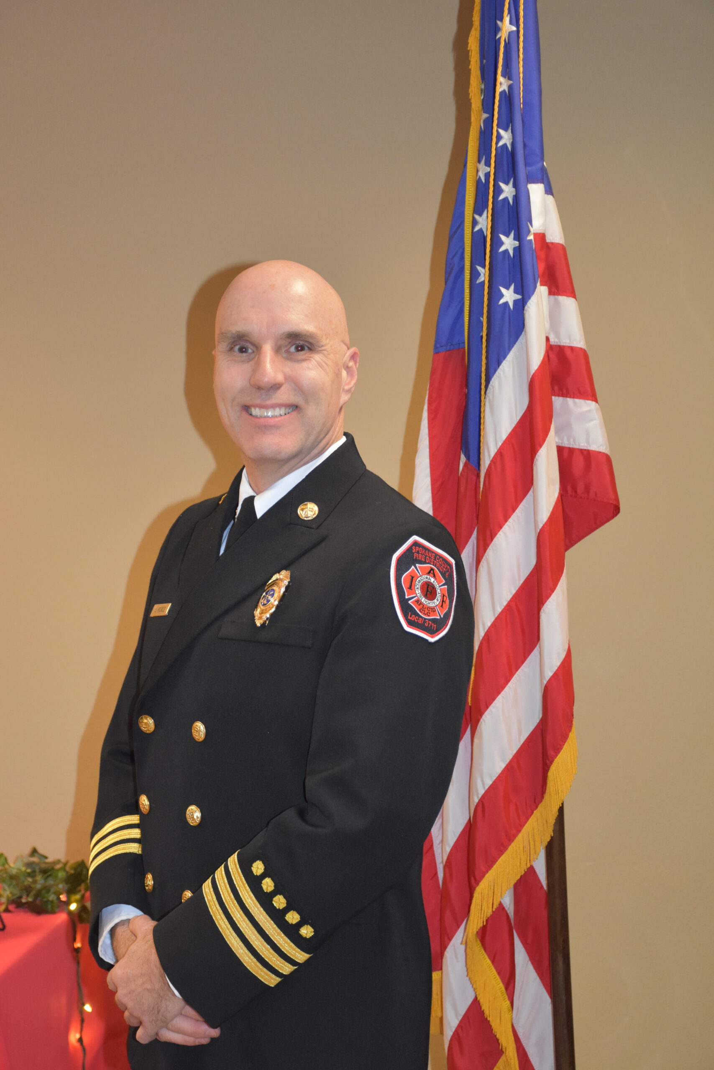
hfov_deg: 21.6
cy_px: 535
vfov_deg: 31.9
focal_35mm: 63
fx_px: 1874
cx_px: 357
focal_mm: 42
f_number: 4.5
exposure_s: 1/60
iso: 2200
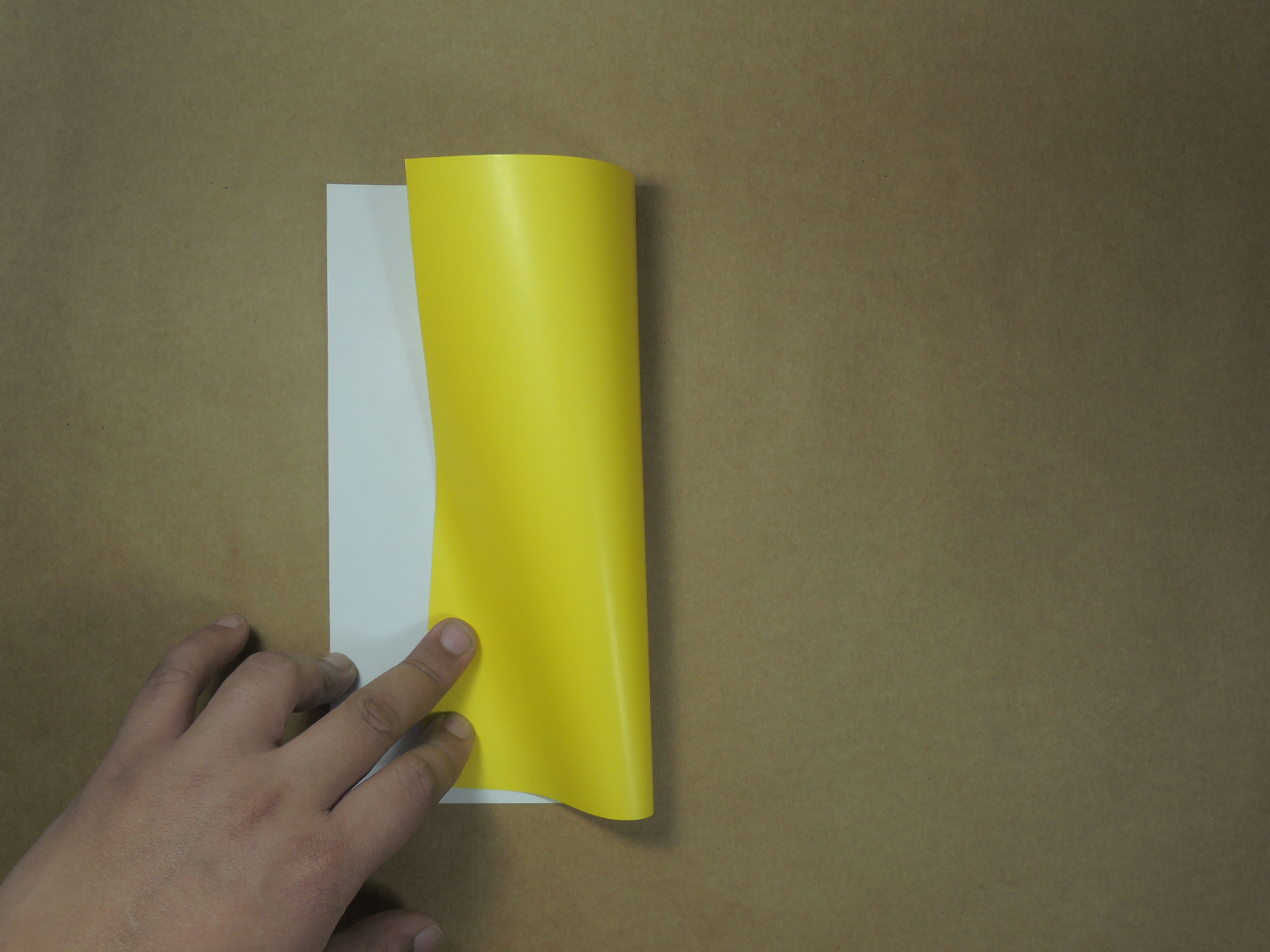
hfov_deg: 52.6
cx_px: 635
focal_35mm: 35
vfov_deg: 40.7
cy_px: 476
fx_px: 1284
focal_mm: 7.5
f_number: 5
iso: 200
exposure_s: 1/13
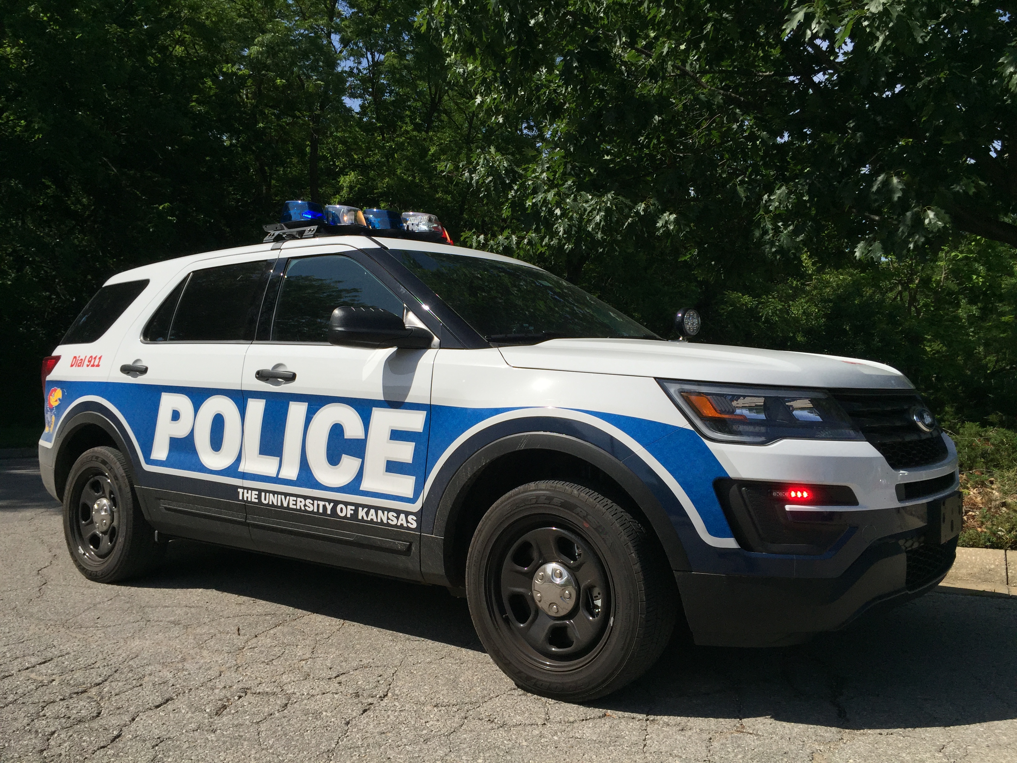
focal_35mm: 29
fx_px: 852
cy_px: 382
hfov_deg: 61.7
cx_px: 508
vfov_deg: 48.2
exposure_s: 1/4950
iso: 32
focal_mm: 4.15
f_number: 2.2
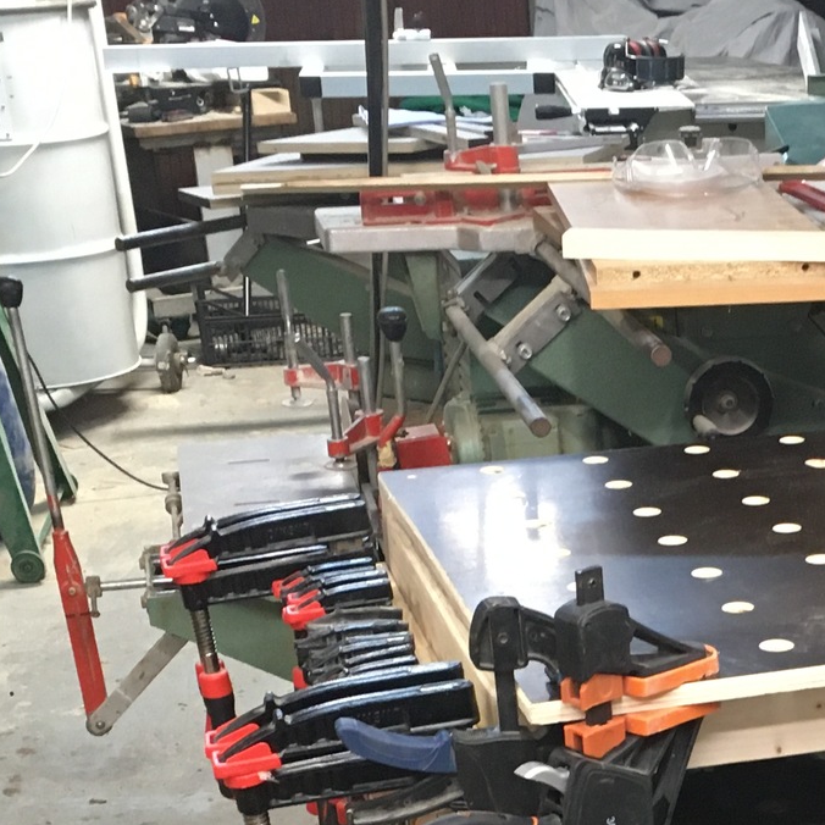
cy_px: 868
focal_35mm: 81
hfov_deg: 20.7
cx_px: 812
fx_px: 2184
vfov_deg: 20.5
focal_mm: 4.15
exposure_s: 1/20
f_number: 2.2
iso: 200
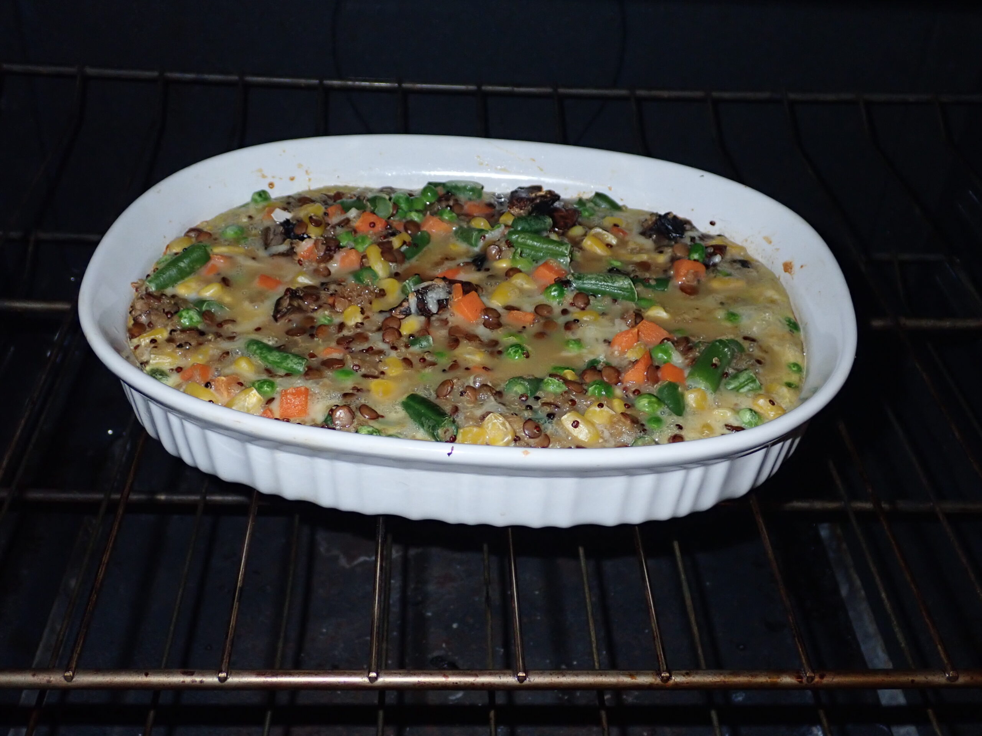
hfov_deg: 46.8
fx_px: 1135
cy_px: 368
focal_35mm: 40
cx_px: 491
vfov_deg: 36.0
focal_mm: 7.34
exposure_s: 1/40
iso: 400
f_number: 8
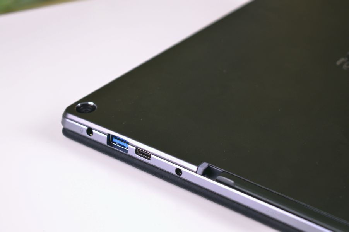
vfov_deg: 16.5
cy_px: 116
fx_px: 799
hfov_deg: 24.6
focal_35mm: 82
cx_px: 174
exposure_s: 1/15
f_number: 5.6
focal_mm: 55
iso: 400
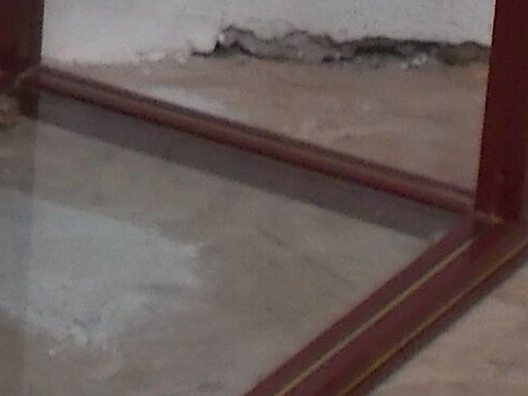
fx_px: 3906
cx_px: -379
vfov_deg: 5.7
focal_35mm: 256
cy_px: -241
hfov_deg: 7.5
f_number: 3.9
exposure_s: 1/30
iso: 250
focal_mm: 6.9
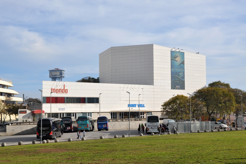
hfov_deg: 35.1
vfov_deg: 23.7
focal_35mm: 57
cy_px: 82
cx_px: 123
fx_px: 389
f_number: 11
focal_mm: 38
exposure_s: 1/500
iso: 200
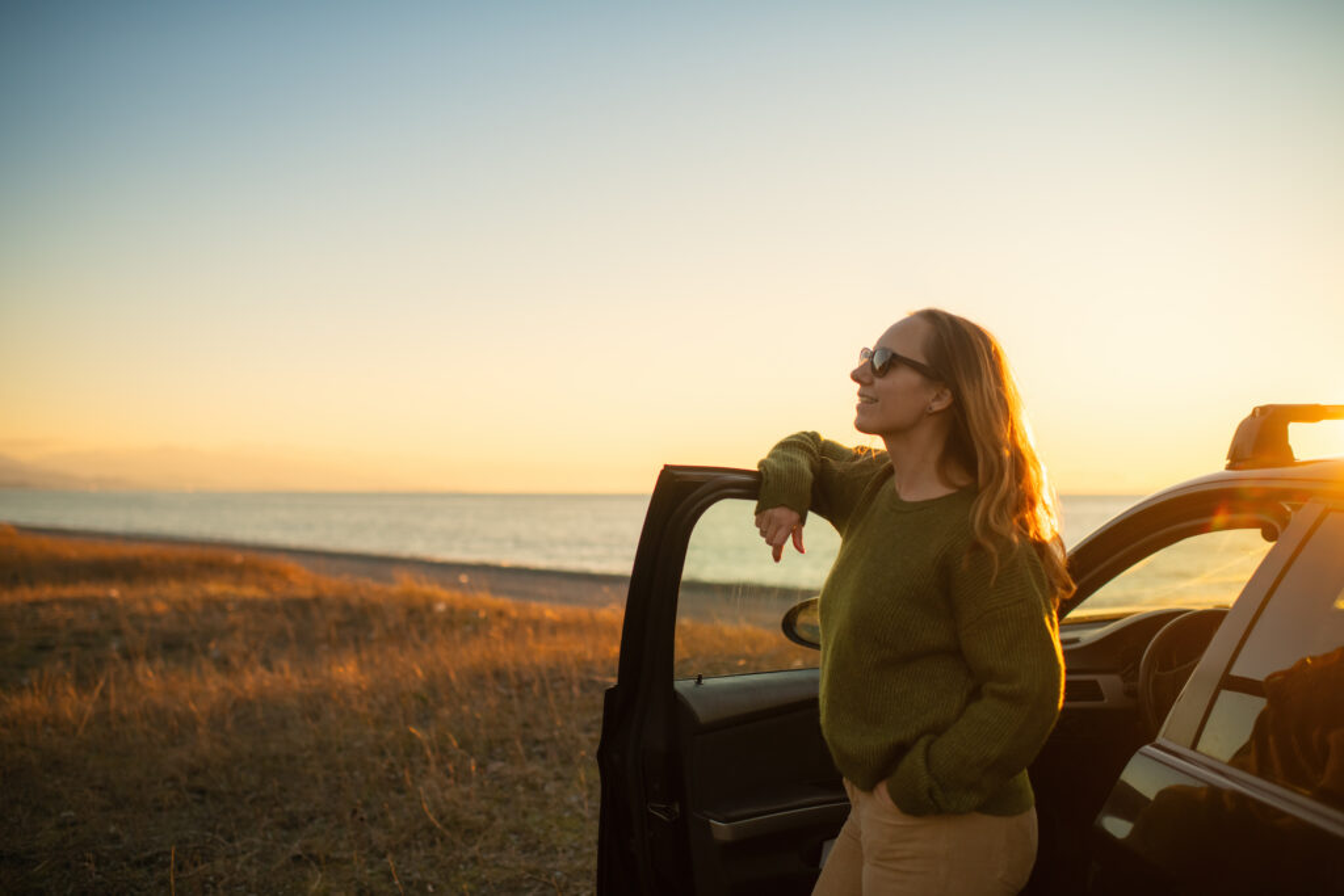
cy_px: 448
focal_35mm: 35
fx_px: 1307
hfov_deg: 54.4
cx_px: 672
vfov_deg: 37.9
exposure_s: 1/2500
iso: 200
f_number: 2.2
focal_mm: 35
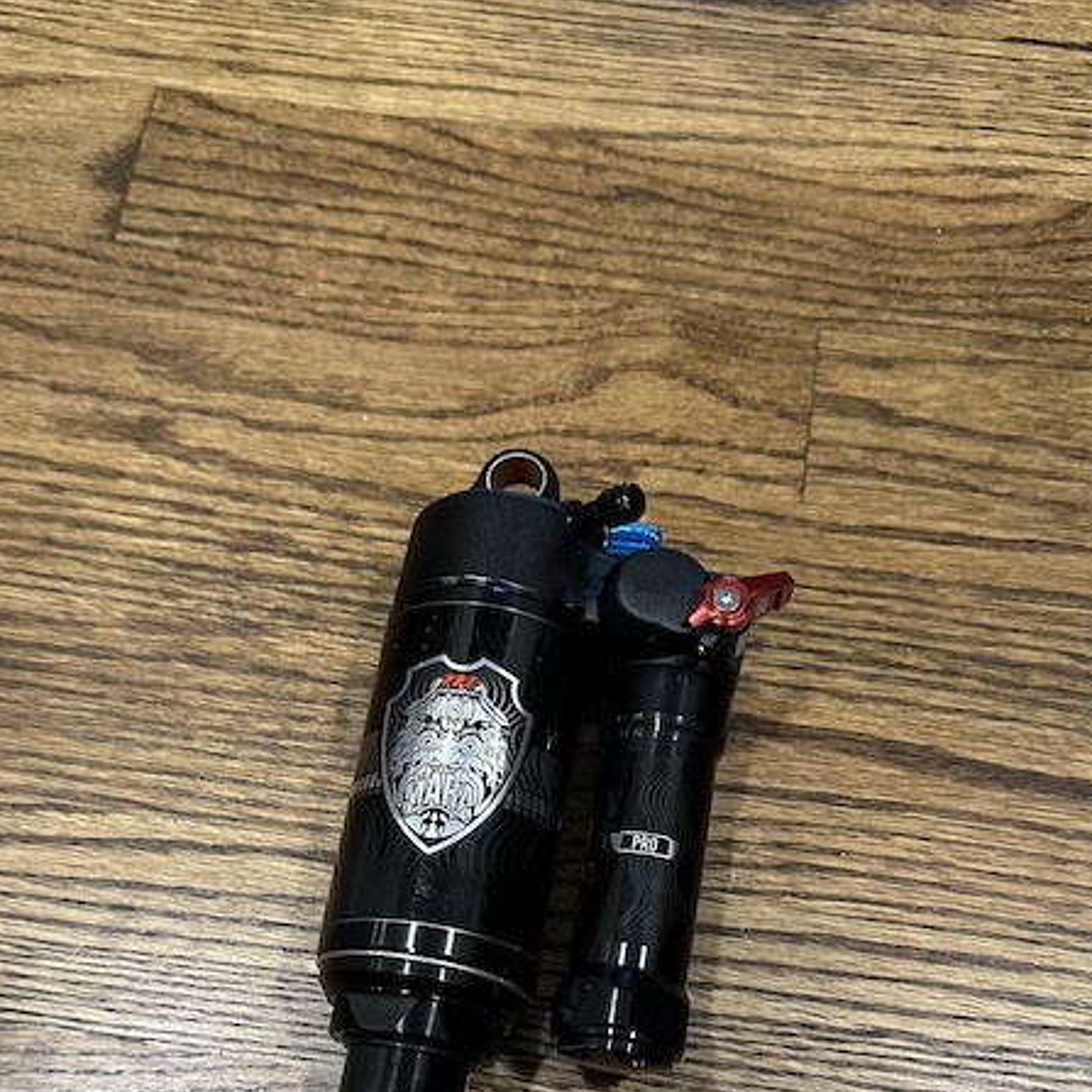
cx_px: 513
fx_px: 1356
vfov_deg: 42.2
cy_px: 850
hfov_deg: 43.8
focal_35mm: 38
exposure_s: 1/60
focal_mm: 6.86
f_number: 1.78
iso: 400
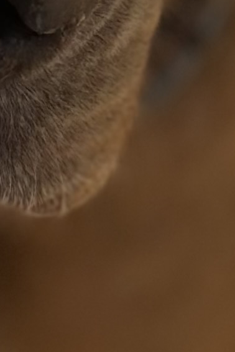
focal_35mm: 355
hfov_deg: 3.9
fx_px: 3476
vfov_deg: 5.8
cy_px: 17
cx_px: 60
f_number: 1.78
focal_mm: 6.86
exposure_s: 1/1721
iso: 100
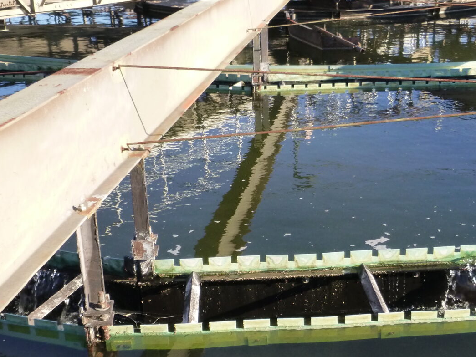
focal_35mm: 49
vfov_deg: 29.7
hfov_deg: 38.8
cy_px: 189
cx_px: 272
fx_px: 674
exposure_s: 1/200
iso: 160
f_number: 3.9
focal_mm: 4.5
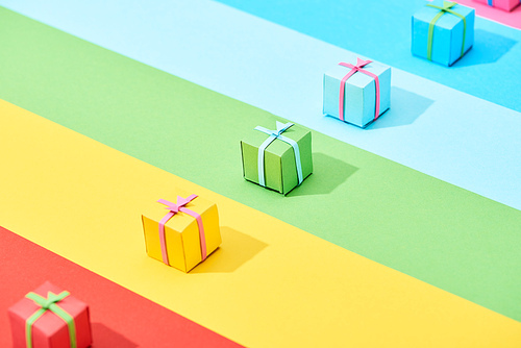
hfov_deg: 19.4
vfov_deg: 13.1
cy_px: 174
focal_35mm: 105
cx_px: 260
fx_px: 1520
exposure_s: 1/160
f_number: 9
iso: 125
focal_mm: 105
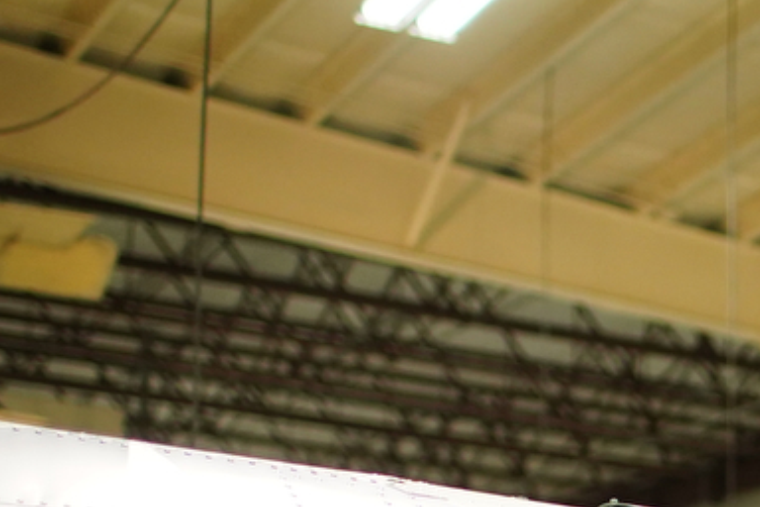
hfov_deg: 13.5
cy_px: 759
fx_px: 3082
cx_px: 1015
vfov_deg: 9.2
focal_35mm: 146
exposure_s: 1/640
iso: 2000
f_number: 1.6
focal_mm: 35
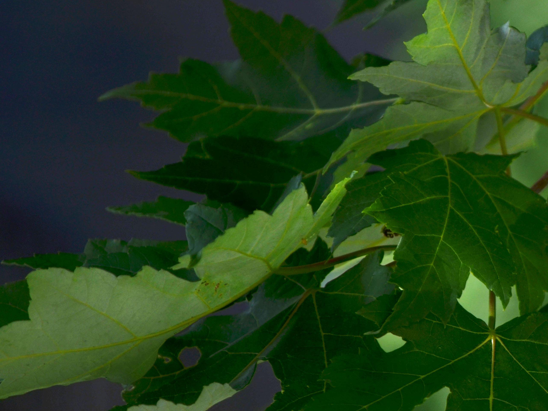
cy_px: 348
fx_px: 7249
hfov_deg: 4.3
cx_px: 490
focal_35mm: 458
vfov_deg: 3.2
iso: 100
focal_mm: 165
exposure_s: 1/1600
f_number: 5.3
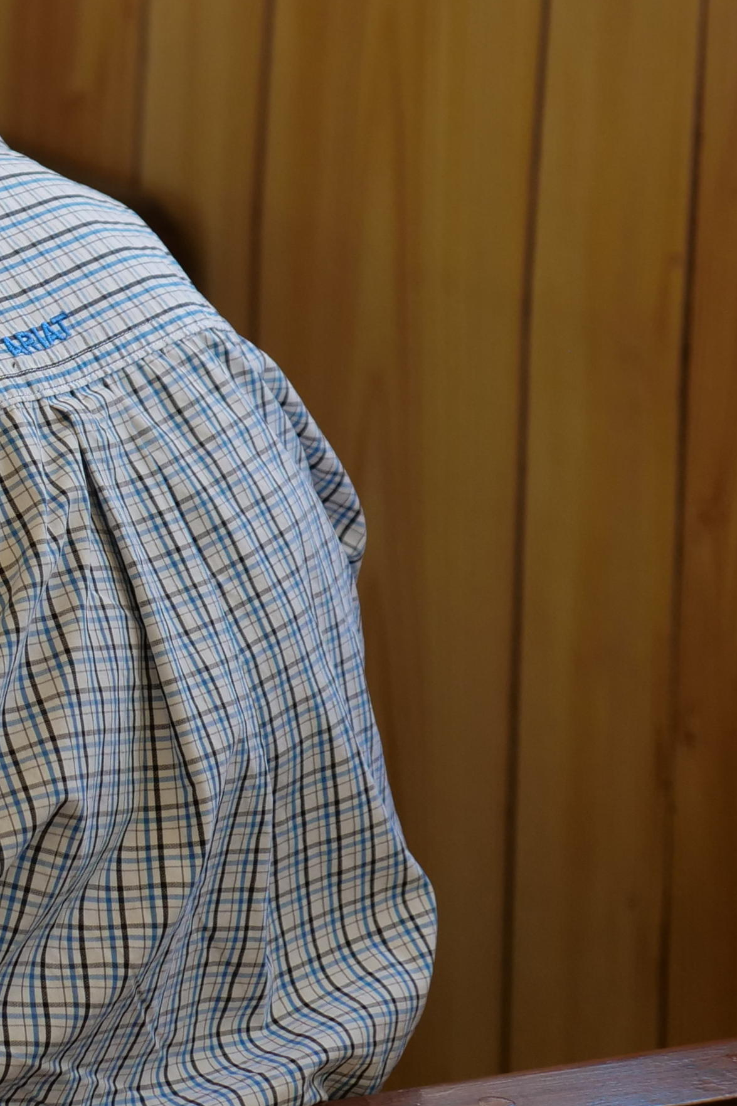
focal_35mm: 177
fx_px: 5436
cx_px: -690
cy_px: 151
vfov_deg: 11.6
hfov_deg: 7.5
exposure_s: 1/100
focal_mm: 30
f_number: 2.8
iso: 200
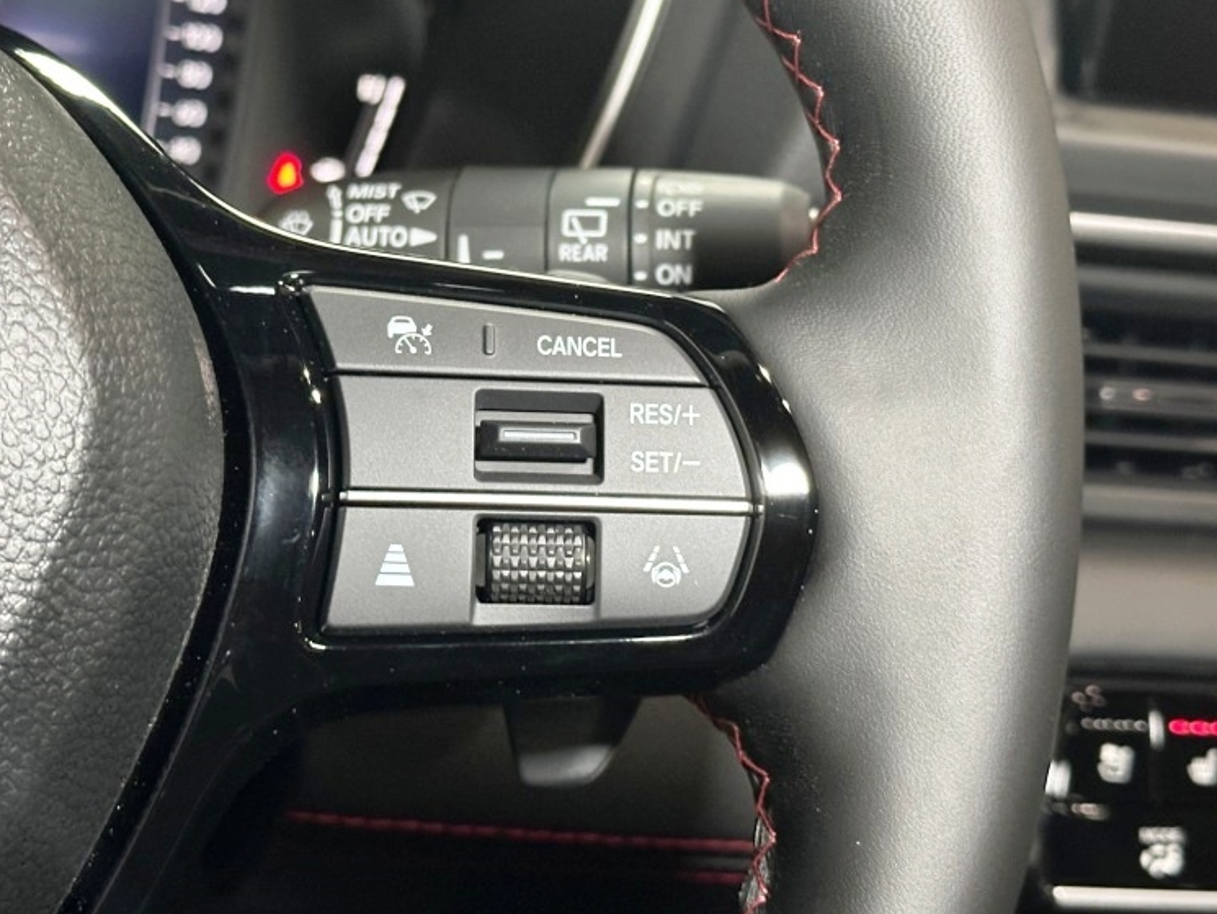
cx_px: 479
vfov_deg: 22.3
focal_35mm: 66
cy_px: 409
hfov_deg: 29.3
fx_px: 2321
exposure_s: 1/30
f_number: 1.78
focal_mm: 6.86
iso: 500
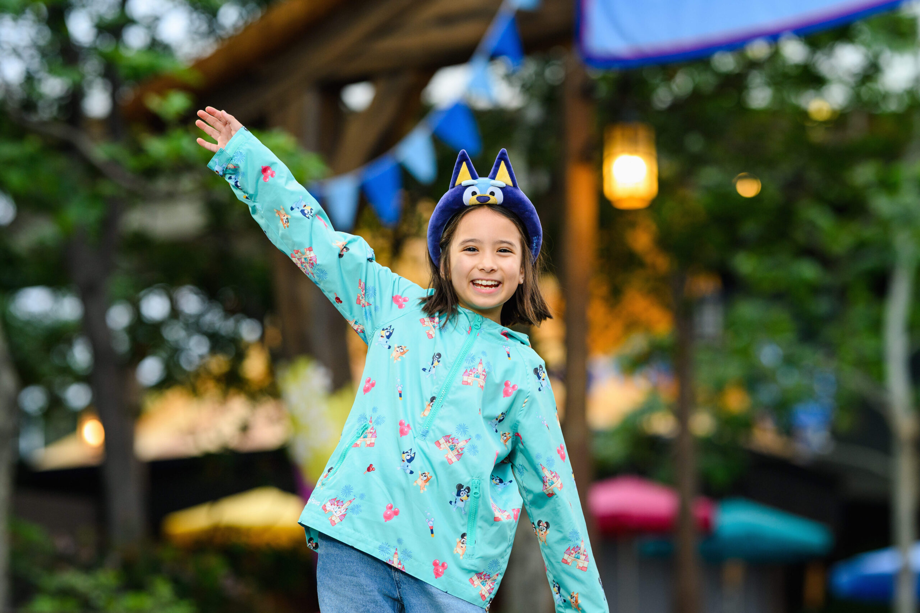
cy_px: 306
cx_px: 460
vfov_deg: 10.2
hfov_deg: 15.2
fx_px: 3450
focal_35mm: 135
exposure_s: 1/200
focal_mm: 135
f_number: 2.8
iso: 640
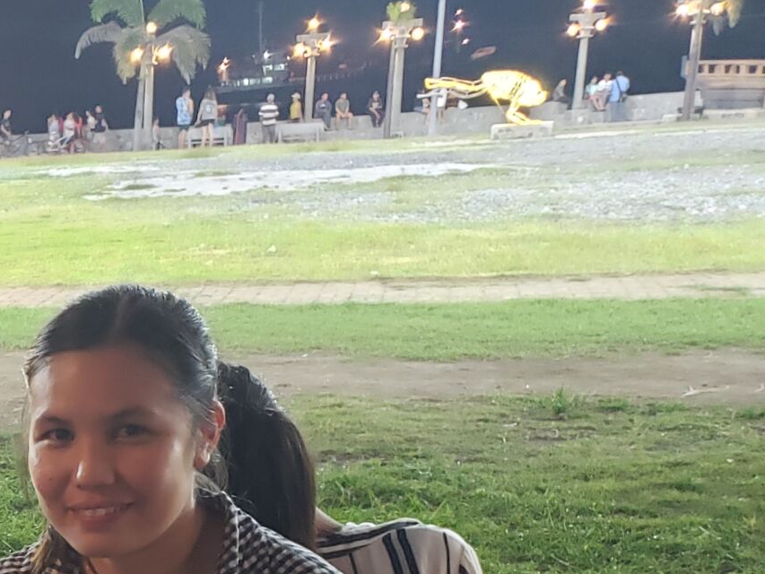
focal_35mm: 78
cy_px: 730
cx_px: -381
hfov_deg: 21.1
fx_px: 1724
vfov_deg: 17.8
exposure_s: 1/15
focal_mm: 4.3
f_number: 1.5
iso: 250
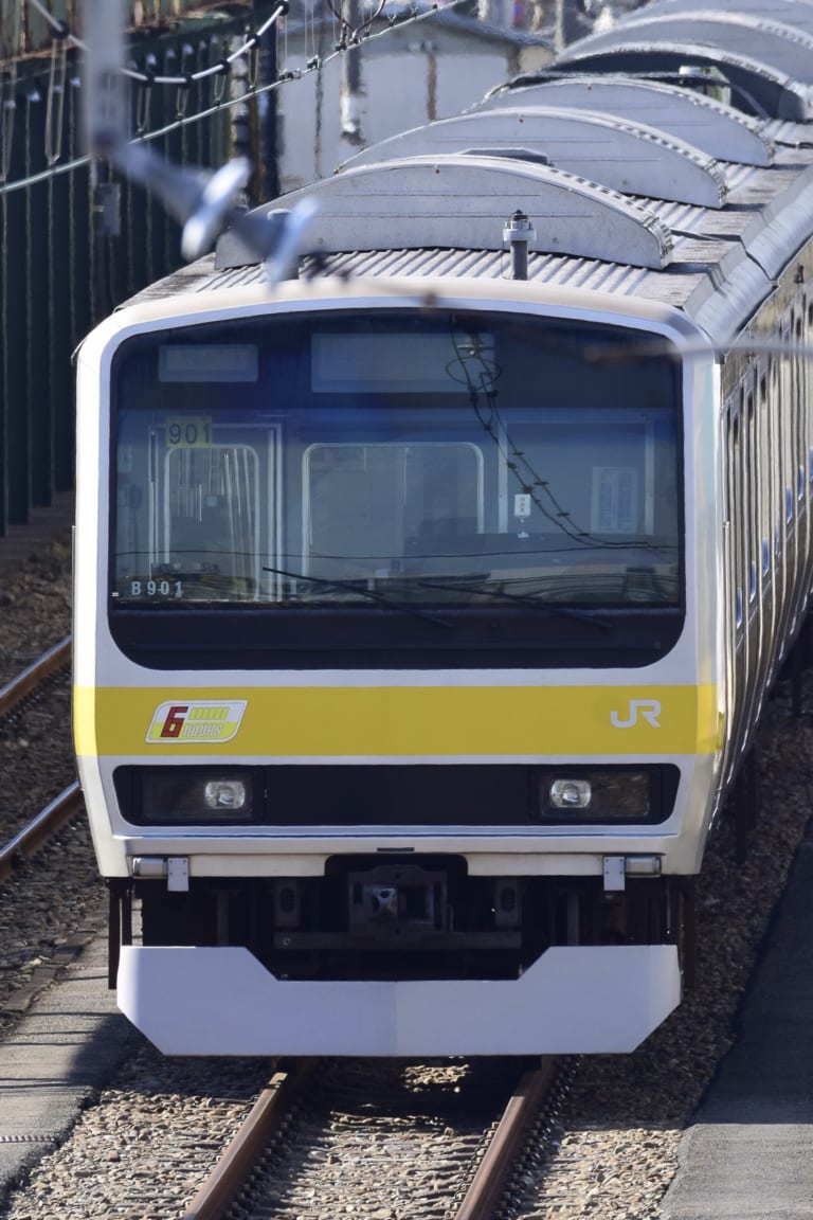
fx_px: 19815
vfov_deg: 3.5
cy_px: 610
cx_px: 406
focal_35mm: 585
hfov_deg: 2.4
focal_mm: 390
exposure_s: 1/500
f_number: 8
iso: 400
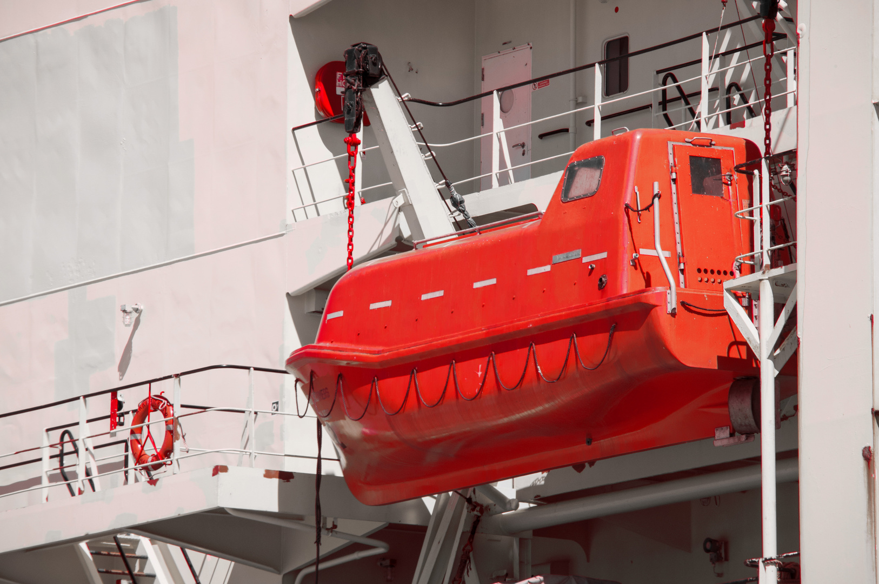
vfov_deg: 4.6
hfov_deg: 6.9
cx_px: 440
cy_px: 292
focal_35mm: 300
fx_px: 7316
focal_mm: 200
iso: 200
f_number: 10
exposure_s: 1/400
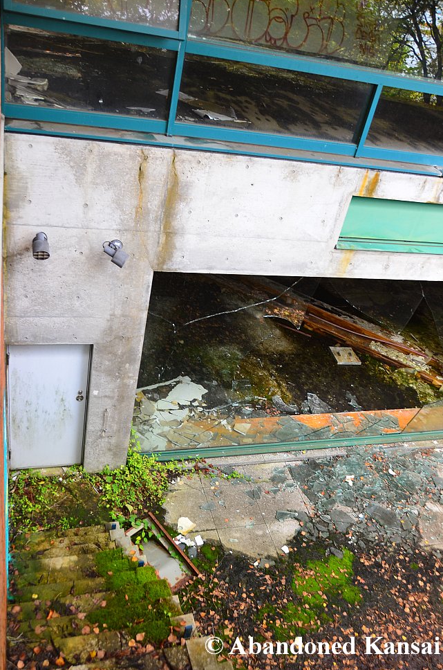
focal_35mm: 31
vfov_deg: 60.4
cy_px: 332
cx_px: 218
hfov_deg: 42.1
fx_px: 575
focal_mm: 20
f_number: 3.5
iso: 200
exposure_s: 1/40
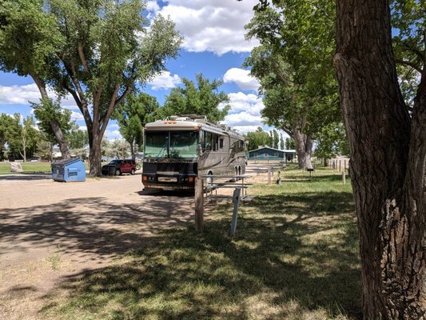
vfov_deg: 53.1
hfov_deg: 67.3
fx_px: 320
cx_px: 213
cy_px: 160
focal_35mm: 26
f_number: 2
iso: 50
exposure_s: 1/1862
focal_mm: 4.67
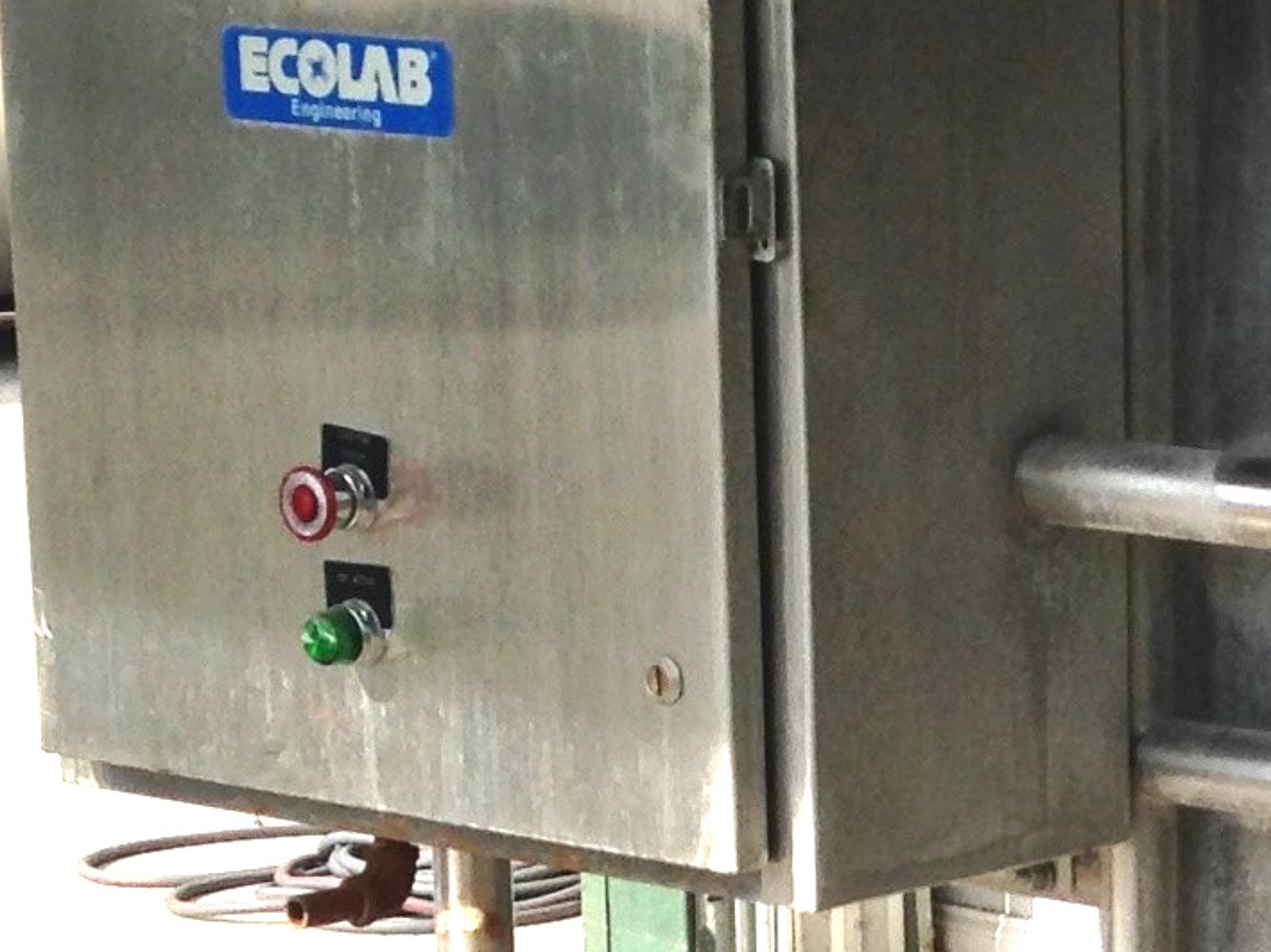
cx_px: 2173
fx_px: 5578
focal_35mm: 152
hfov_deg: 12.1
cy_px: 925
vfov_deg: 9.7
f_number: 2.4
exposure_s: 1/821
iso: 50
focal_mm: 4.12
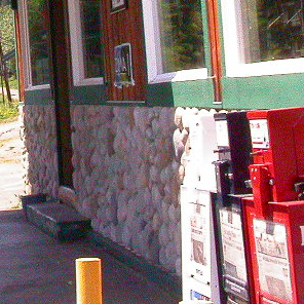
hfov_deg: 14.1
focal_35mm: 116
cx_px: -150
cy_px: 0
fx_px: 1153
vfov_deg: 14.8
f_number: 7.5
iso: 800
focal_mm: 7.85
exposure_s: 1/1126
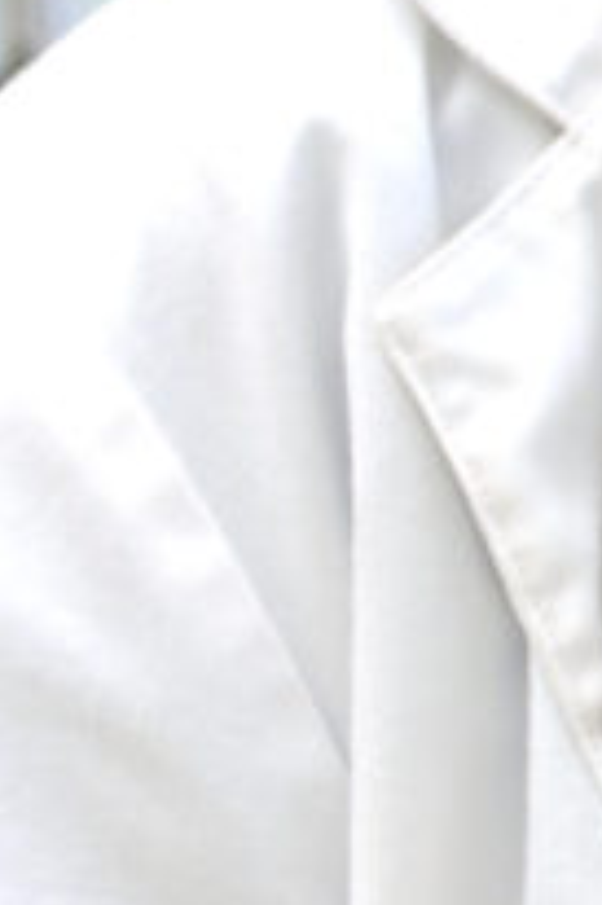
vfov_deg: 7.1
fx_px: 7311
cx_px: 1683
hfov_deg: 4.6
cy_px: -26
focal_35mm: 291
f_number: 4.5
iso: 1000
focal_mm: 52
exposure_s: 1/125
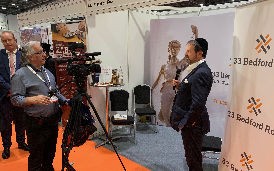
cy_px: 101
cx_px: 135
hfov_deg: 66.5
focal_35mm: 28
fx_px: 209
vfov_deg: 44.3
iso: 400
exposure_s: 1/48
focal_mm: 4.25
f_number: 1.8
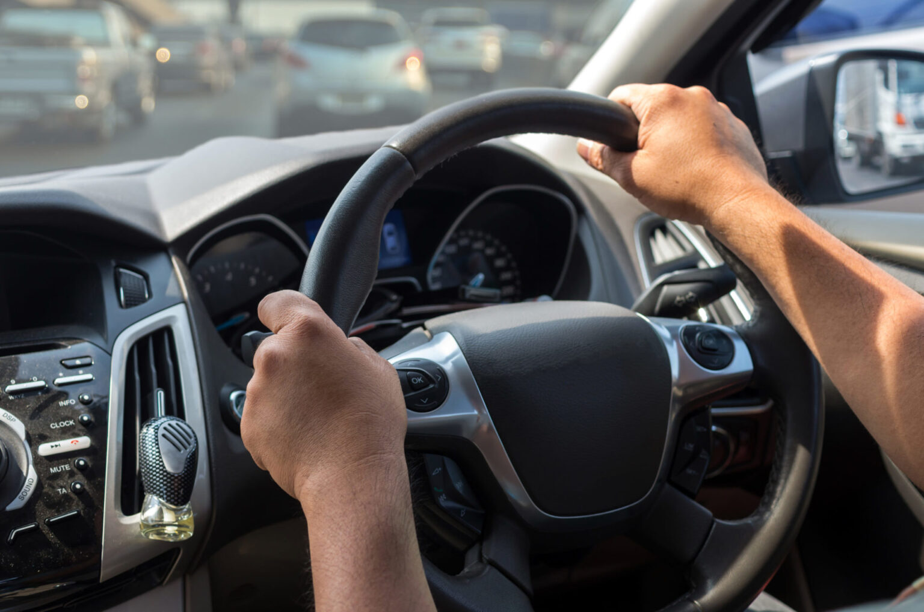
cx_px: 462
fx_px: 1332
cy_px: 306
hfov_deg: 38.3
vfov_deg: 25.9
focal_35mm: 52
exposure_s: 1/160
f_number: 4.5
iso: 250
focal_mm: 35
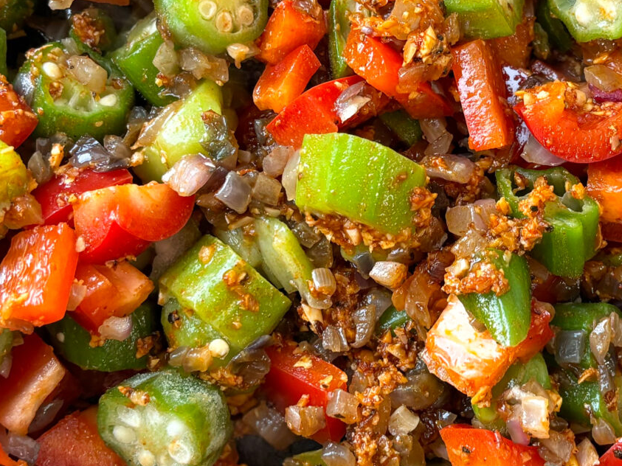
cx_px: 485
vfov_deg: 18.6
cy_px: 174
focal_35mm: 79
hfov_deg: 24.4
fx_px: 1419
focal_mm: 5.96
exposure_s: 1/100
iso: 125
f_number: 1.6
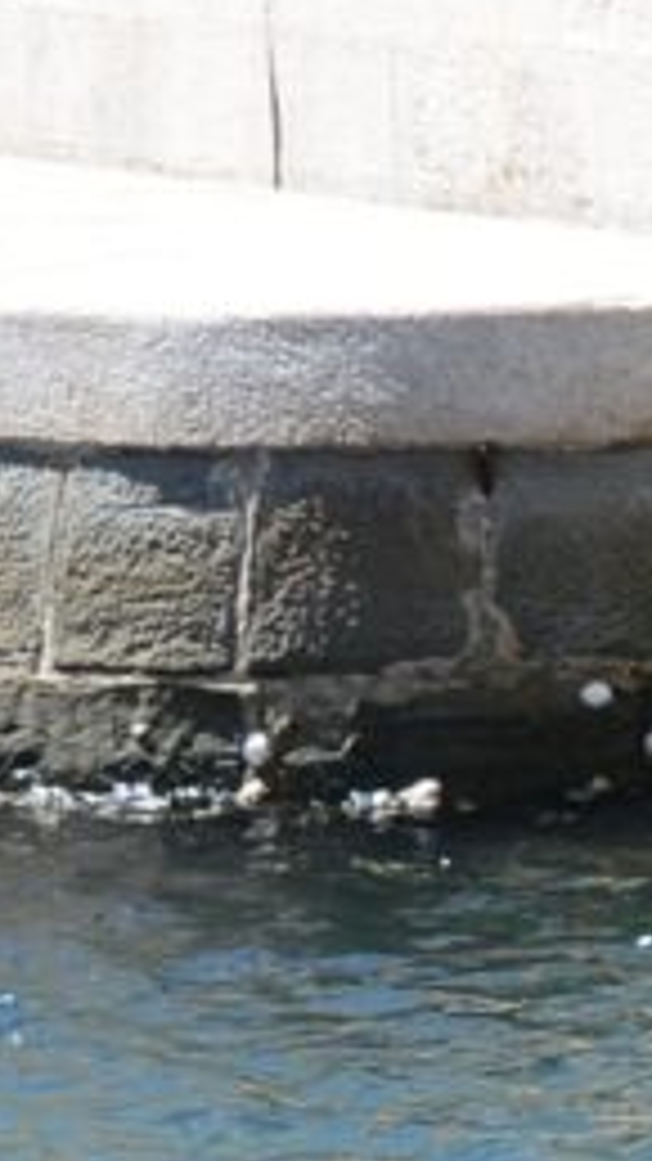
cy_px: 846
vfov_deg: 5.6
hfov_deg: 3.0
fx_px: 11876
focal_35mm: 386
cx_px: 3256
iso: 100
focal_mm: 31
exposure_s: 1/200
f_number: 7.1
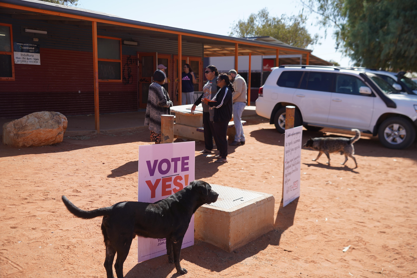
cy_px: 139
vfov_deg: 38.9
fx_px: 394
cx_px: 208
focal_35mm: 34
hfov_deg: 55.8
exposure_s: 1/400
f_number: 4.5
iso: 100
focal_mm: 34
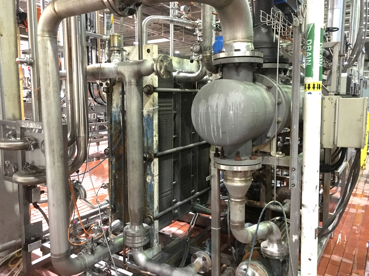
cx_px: 184
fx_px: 309
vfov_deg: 48.2
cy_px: 138
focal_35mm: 29
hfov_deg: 61.7
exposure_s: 1/15
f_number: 2.2
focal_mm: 4.15
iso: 320
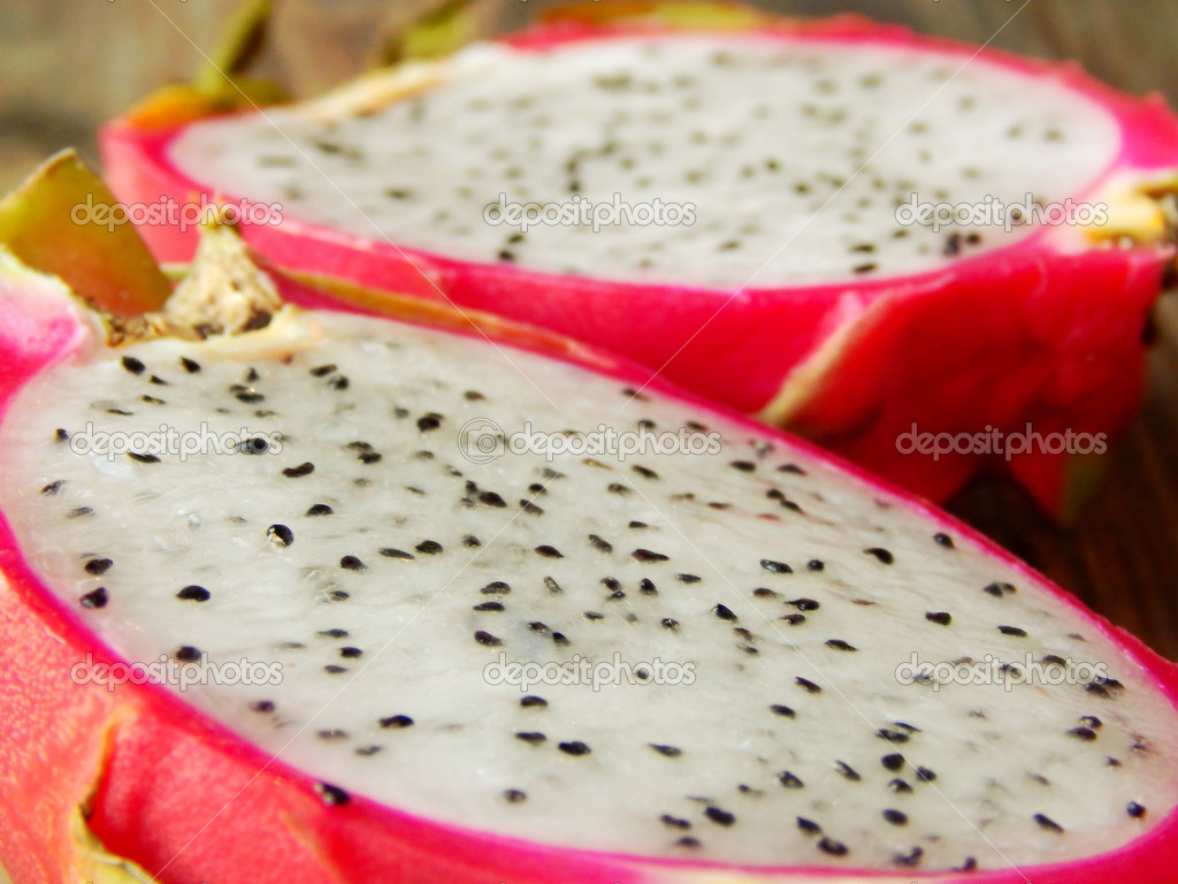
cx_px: 589
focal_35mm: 142
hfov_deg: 13.9
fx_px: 4832
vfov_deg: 10.4
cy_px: 442
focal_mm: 25.3
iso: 280
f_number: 4.9
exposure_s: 1/30
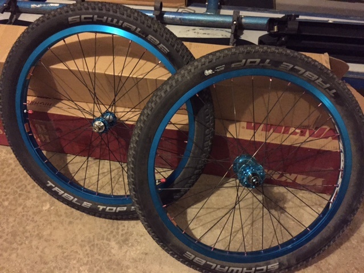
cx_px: 182
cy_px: 136
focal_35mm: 29
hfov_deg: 61.7
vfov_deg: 48.2
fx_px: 305
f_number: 2.2
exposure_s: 1/15
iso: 1250
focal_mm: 4.15
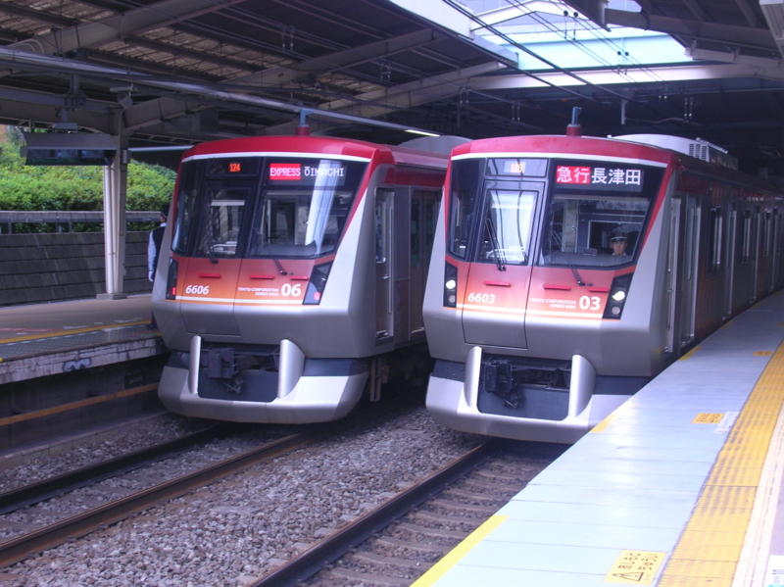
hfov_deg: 31.2
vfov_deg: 23.6
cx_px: 392
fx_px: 1403
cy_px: 294
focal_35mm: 62
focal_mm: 10.2
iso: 50
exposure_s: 1/63.4
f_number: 3.6
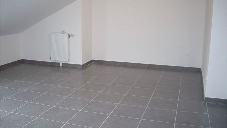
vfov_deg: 28.3
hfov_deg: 48.4
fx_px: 253
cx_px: 114
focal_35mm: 42
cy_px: 57
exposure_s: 1/40
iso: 400
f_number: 2.8
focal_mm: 7.9
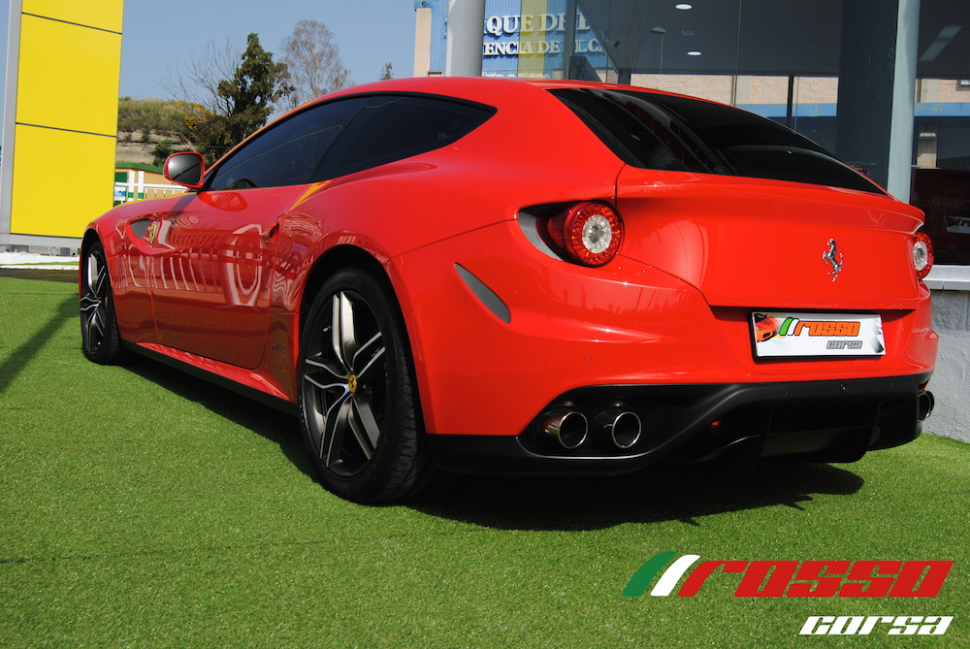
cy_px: 324
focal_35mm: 39
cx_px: 485
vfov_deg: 34.3
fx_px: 1052
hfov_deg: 49.5
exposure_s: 1/320
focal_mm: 26
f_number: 9
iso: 100
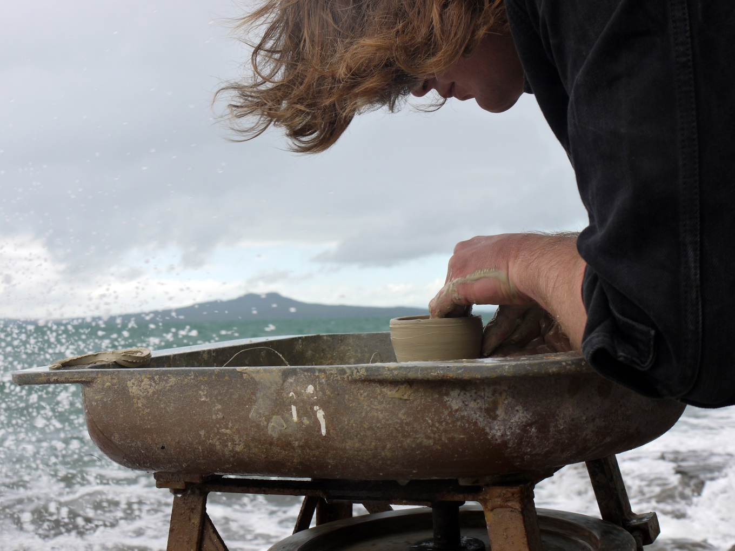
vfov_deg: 28.0
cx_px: 368
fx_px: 1104
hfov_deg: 36.8
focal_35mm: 52
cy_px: 276
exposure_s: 1/250
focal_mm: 26
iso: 125
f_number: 7.1
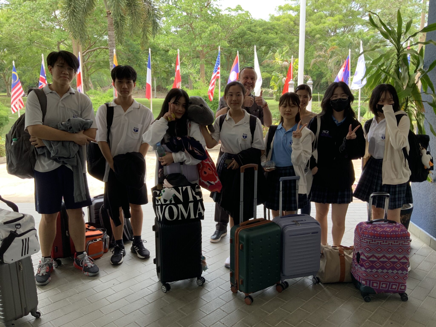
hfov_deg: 61.7
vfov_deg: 48.2
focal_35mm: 29
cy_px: 164
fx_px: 365
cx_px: 218
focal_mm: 3
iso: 16
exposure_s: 1/164
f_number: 1.8
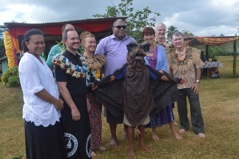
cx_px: 120
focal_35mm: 30
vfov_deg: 43.5
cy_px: 80
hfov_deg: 62.0
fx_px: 199
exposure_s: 1/160
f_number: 6.3
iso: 100
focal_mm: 20
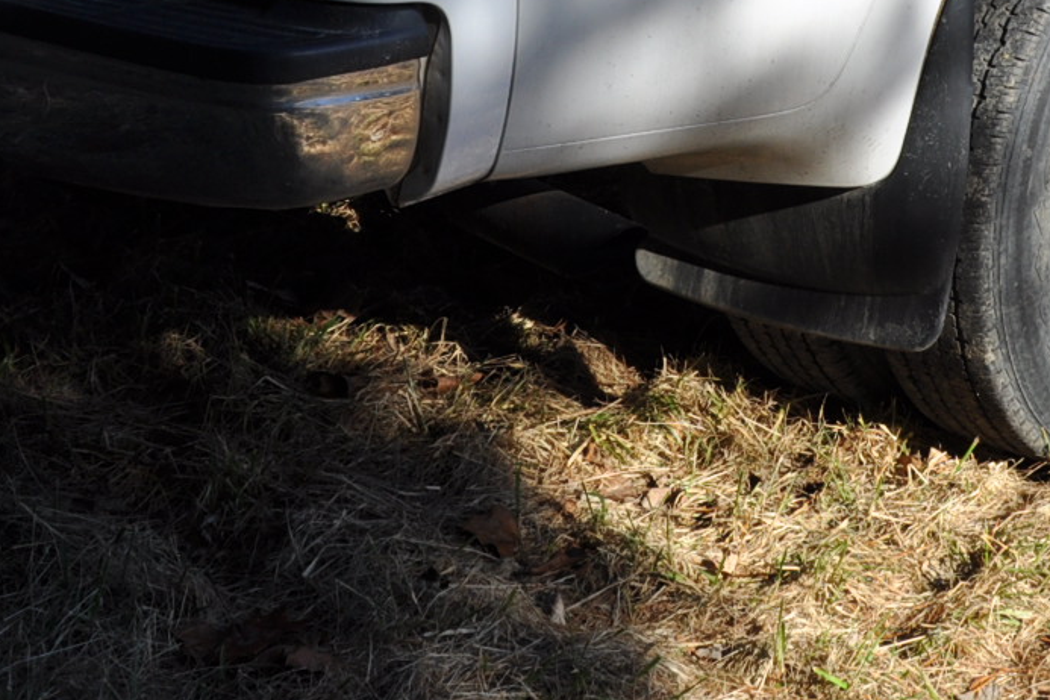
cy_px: -314
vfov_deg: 12.8
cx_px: 767
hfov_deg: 19.9
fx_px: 2975
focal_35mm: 102
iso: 200
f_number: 9
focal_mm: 22
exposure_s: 1/320
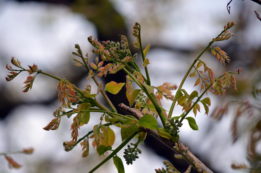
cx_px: 130
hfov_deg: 6.9
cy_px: 86
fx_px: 2171
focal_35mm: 300
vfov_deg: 4.6
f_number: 5.6
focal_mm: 200
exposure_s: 1/1000
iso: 450
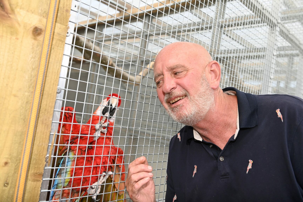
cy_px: 101
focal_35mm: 34
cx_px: 152
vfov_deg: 38.9
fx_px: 286
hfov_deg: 55.8
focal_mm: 34
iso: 500
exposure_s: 1/800
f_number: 5.6
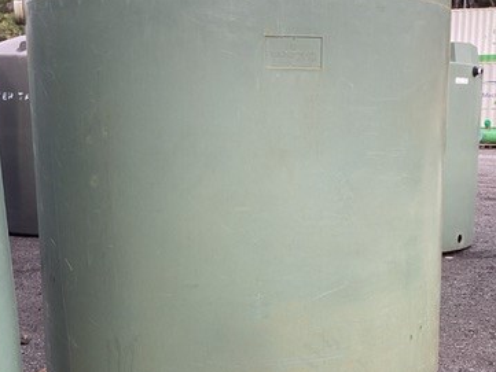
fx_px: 788
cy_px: 258
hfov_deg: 34.9
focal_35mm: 55
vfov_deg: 26.4
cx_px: 287
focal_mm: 3.3
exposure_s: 1/100
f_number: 2.4
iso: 25
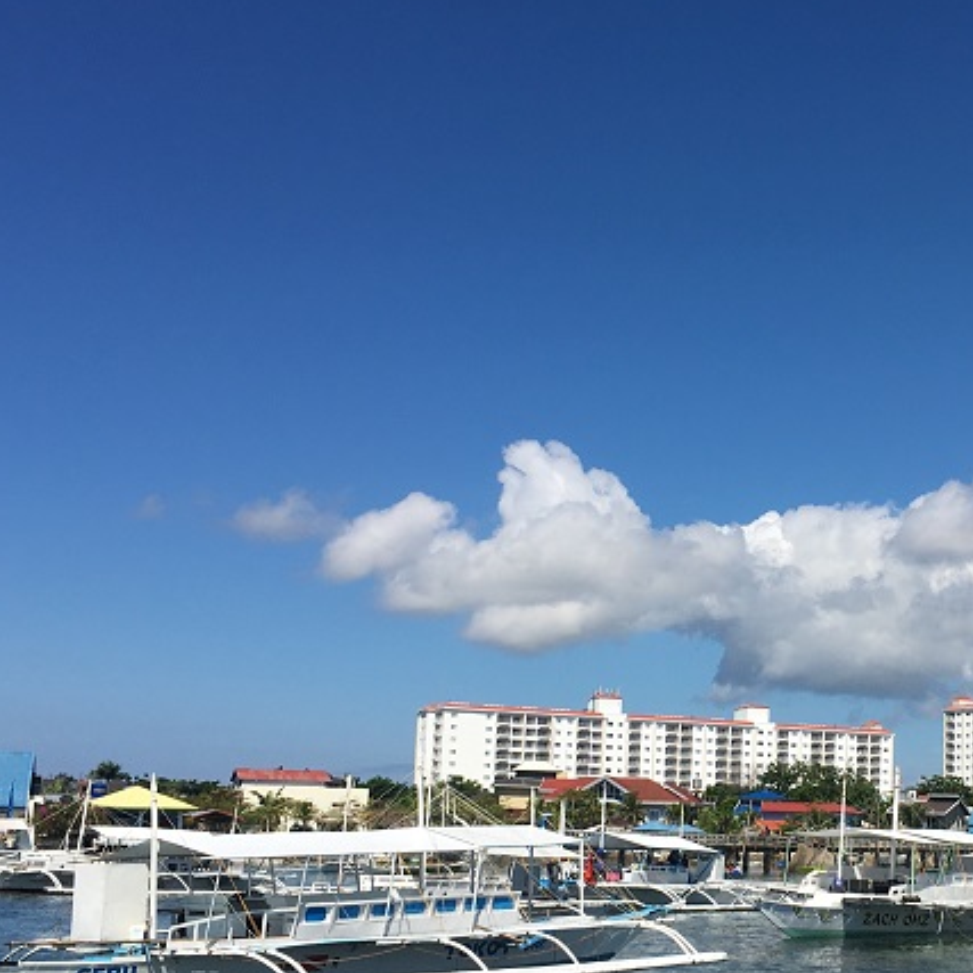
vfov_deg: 31.5
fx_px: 1717
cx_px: 816
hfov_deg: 30.6
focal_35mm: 54
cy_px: 596
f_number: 2.2
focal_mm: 4.15
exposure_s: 1/2959
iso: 25
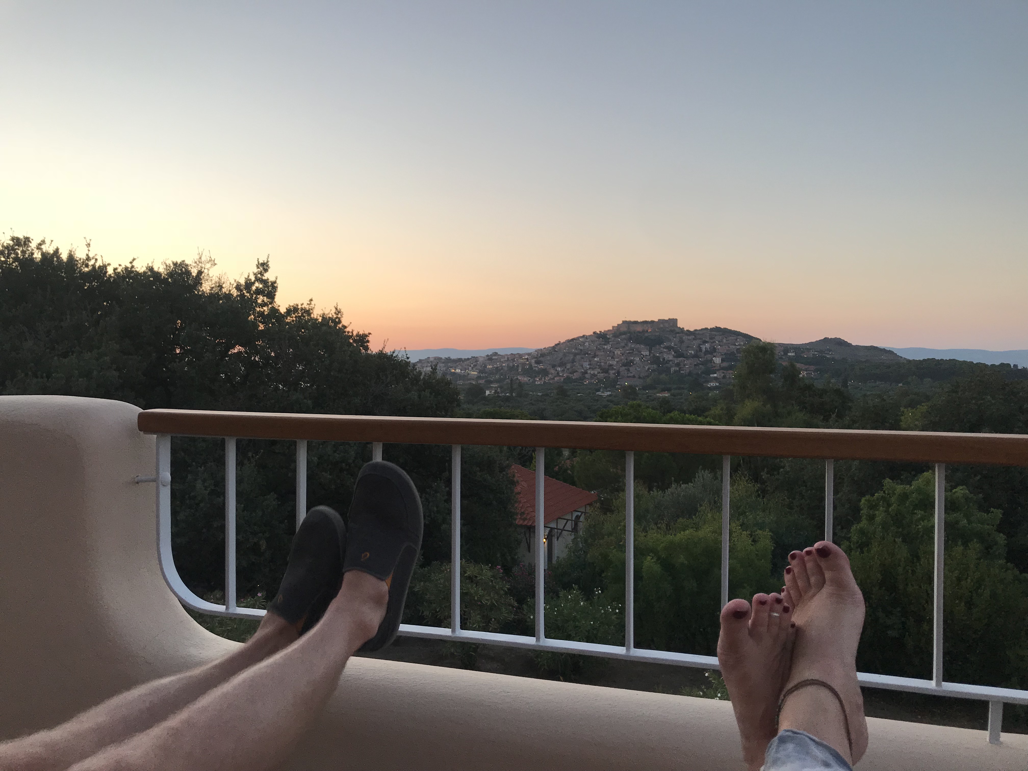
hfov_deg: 63.4
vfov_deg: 49.7
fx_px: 832
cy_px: 386
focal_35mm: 28
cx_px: 514
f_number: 1.8
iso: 25
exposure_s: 1/100
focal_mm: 3.99
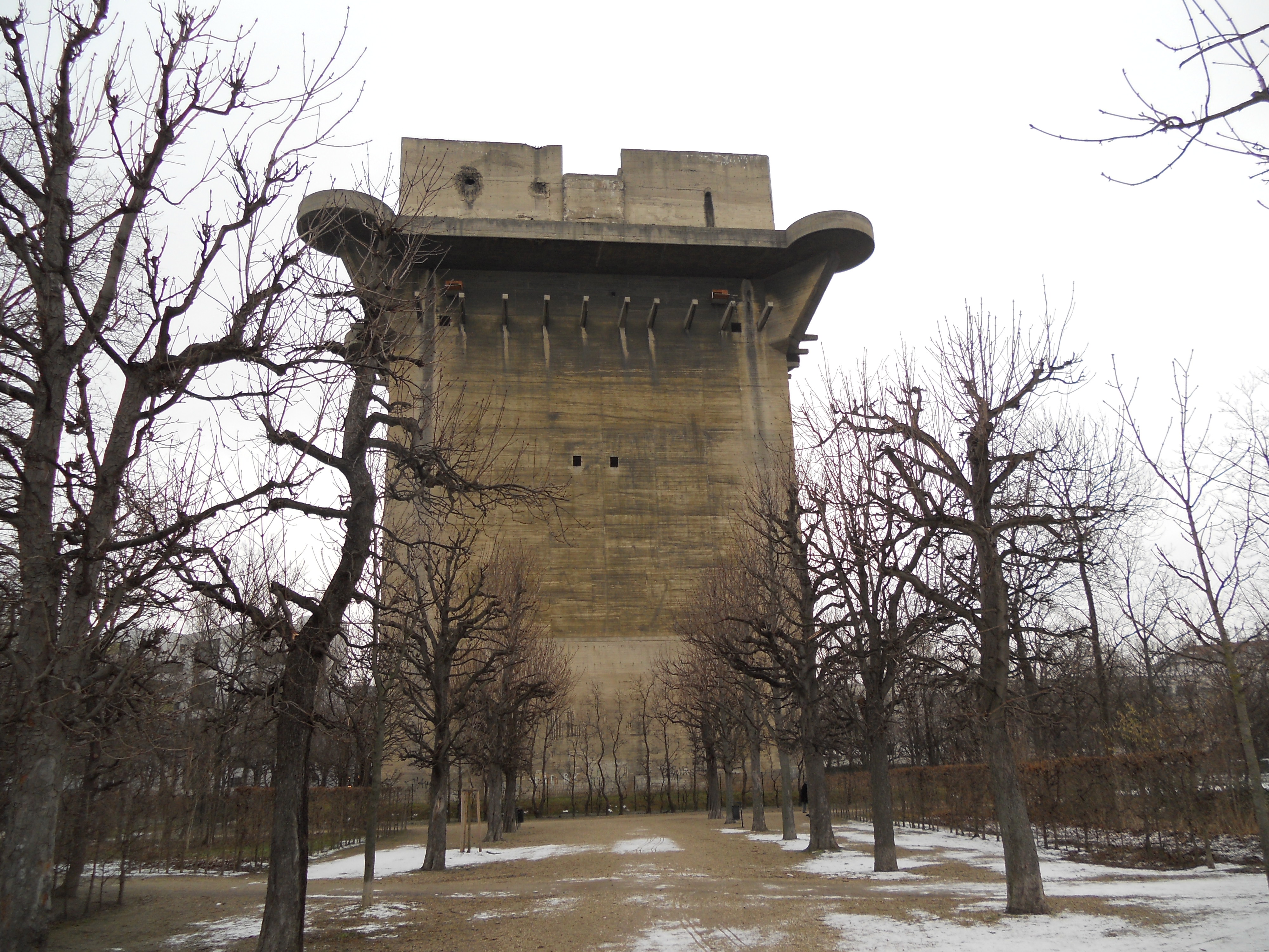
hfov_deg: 65.3
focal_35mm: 27
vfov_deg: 51.4
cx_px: 634
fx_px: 990
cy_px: 476
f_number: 3.2
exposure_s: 1/200
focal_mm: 4.9
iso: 80
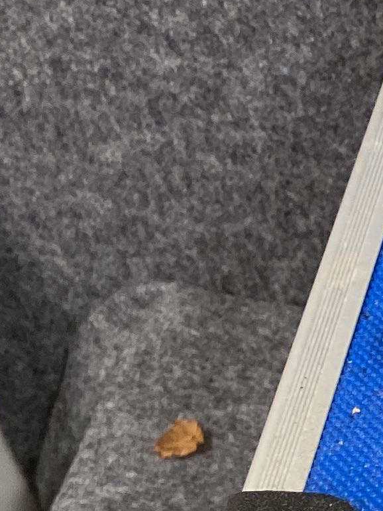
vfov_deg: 13.9
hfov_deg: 10.1
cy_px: 671
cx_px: 774
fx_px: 2007
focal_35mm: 136
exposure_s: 1/50
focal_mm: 4.25
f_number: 1.8
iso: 125
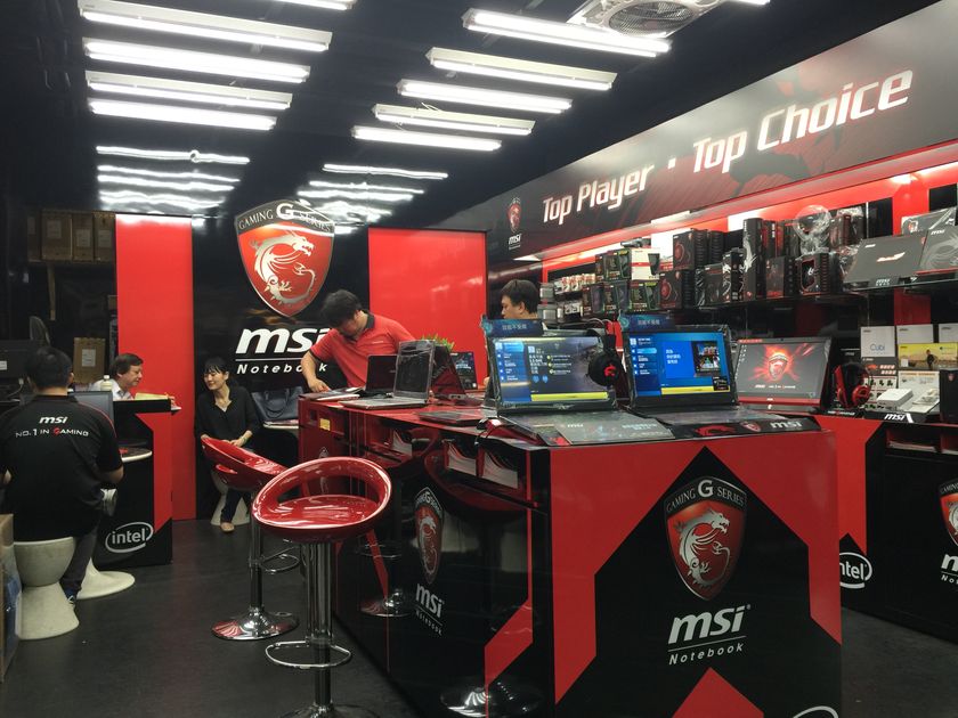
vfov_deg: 48.2
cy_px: 359
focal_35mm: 29
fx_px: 803
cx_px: 479
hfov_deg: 61.7
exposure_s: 1/15
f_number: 2.2
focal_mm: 4.15
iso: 32
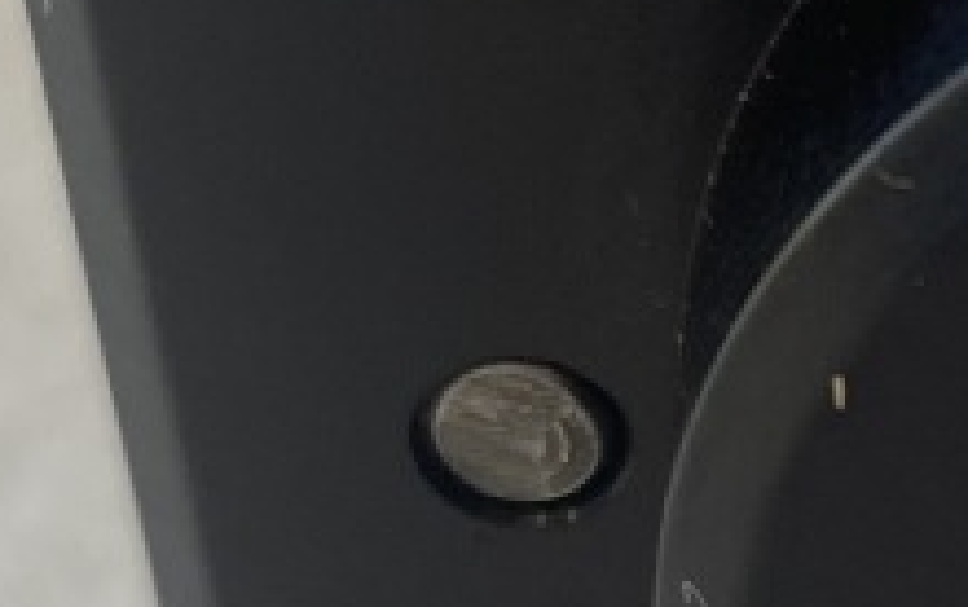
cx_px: 1659
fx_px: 5070
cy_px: 990
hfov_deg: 10.4
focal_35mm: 192
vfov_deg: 6.7
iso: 50
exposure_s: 1/122
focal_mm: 4.25
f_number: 1.8
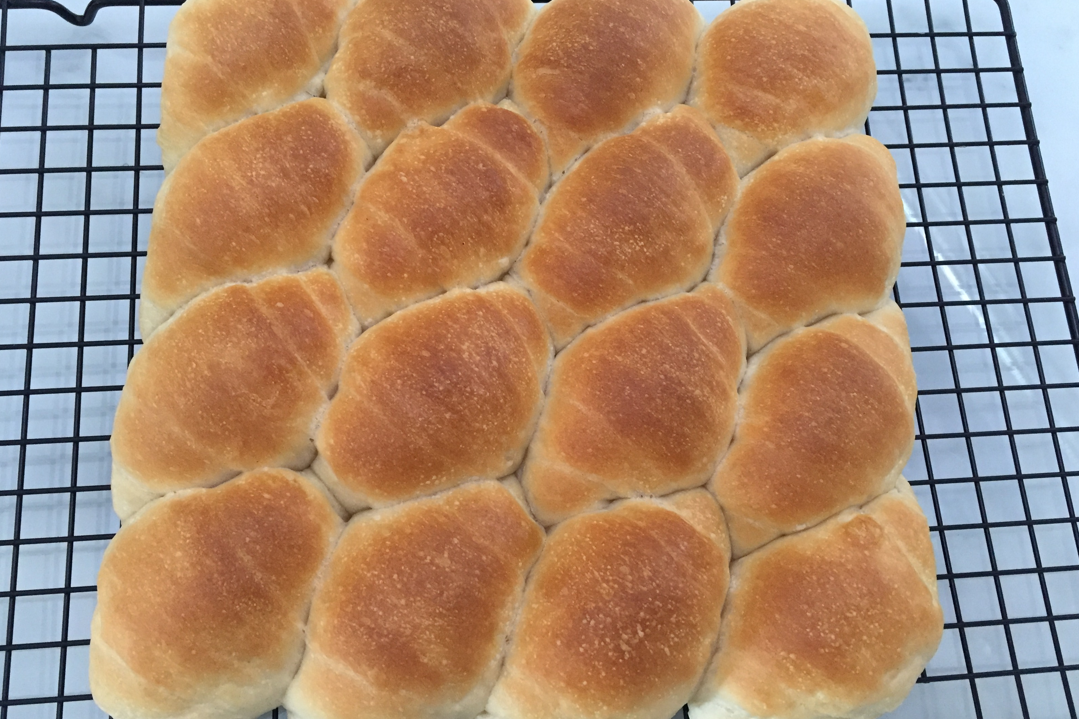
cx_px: 537
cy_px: 359
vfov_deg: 42.3
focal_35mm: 31
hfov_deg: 60.3
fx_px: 929
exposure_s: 1/33
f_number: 2.2
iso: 250
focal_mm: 4.15
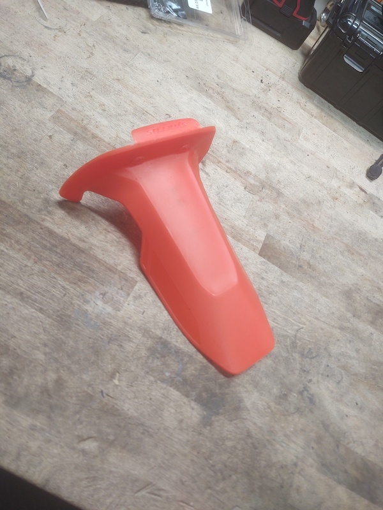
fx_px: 398
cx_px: 192
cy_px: 255
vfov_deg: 65.3
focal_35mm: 27
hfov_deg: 51.4
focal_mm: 4.75
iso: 103
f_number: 1.7
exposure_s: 1/60
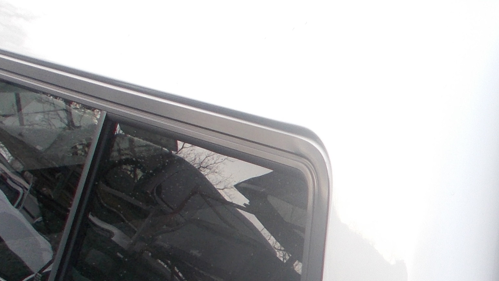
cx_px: 485
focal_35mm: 85
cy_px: 287
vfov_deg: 14.0
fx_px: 1125
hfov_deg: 24.0
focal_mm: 4.6
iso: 80
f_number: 3.2
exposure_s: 1/160
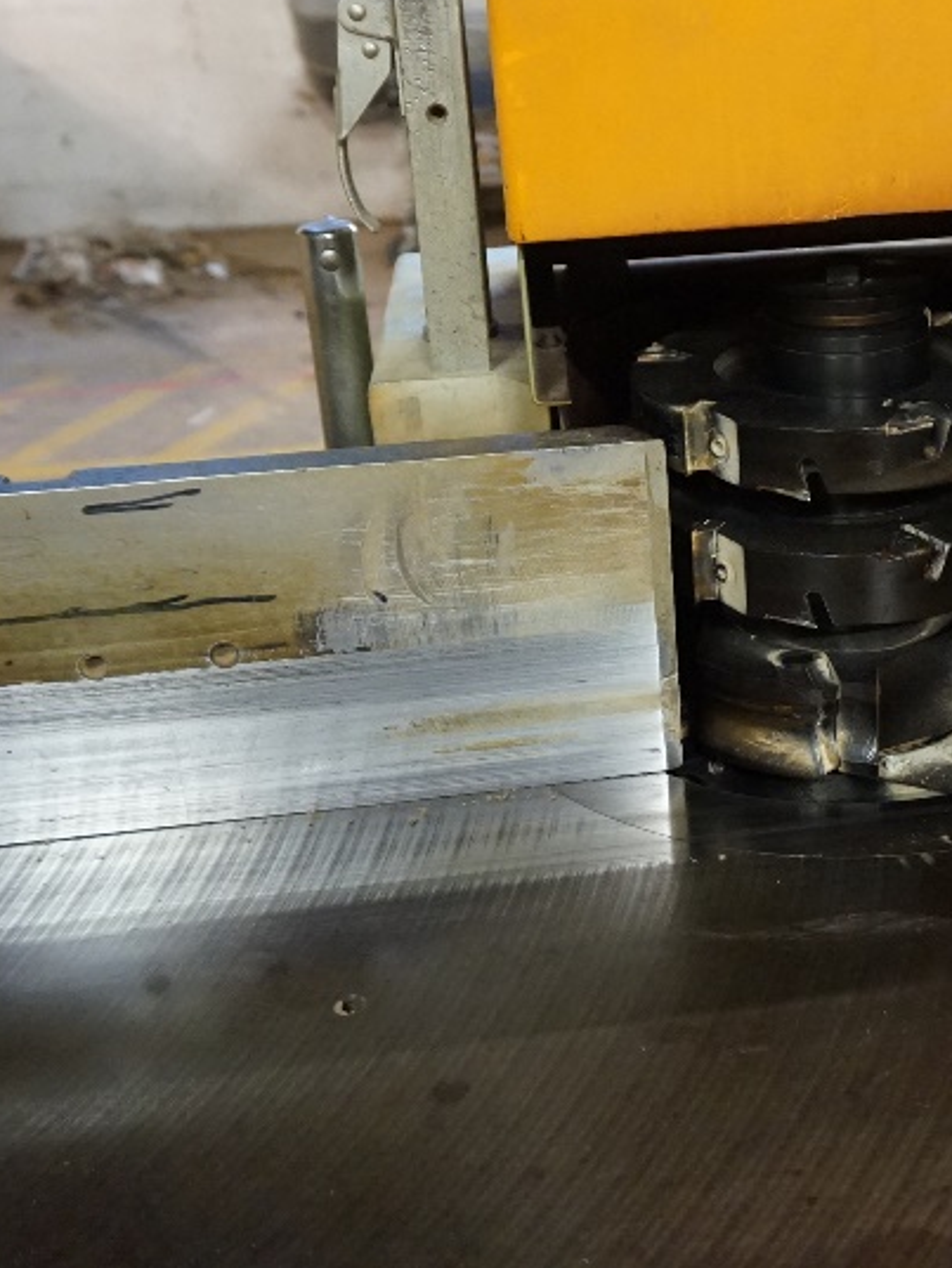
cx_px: 806
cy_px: 466
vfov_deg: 42.6
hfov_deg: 31.7
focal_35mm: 44
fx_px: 1613
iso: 3200
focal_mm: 16
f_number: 3.5
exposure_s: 1/40
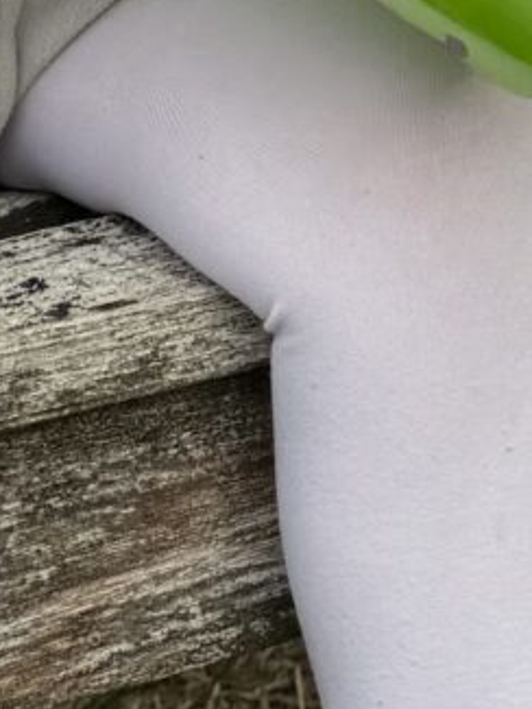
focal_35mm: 189
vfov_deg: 9.8
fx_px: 3870
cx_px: 811
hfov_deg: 7.7
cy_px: -644
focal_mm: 6.86
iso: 80
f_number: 1.78
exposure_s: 1/392
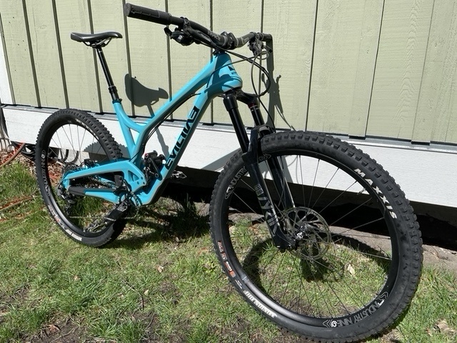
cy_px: 172
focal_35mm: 26
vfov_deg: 53.1
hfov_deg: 67.3
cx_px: 228
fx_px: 343
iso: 32
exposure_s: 1/3509
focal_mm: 4.2
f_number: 1.6
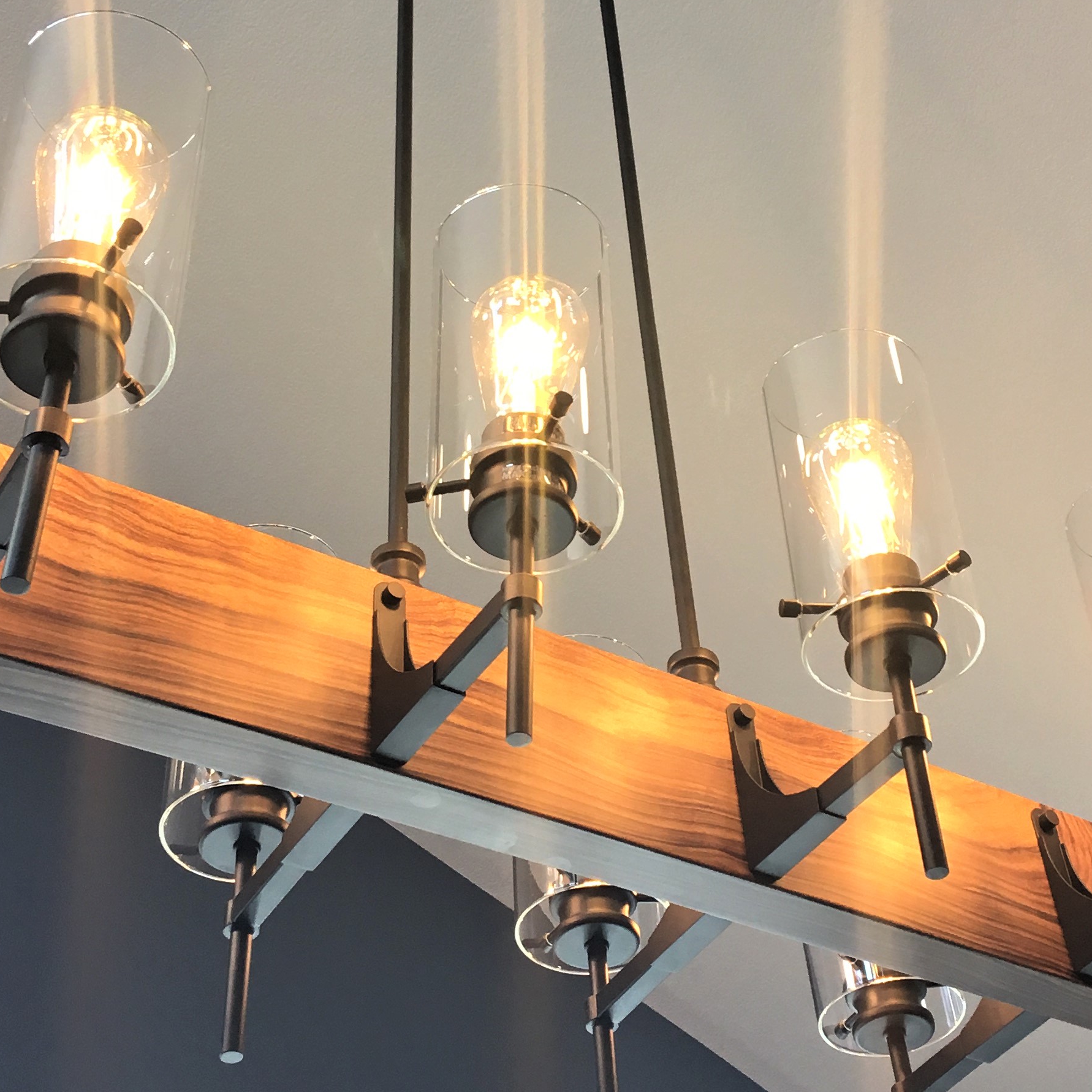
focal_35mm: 58
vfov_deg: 29.4
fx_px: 2070
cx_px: 606
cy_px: 376
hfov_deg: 29.5
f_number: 2.2
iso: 25
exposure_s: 1/40
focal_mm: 4.15
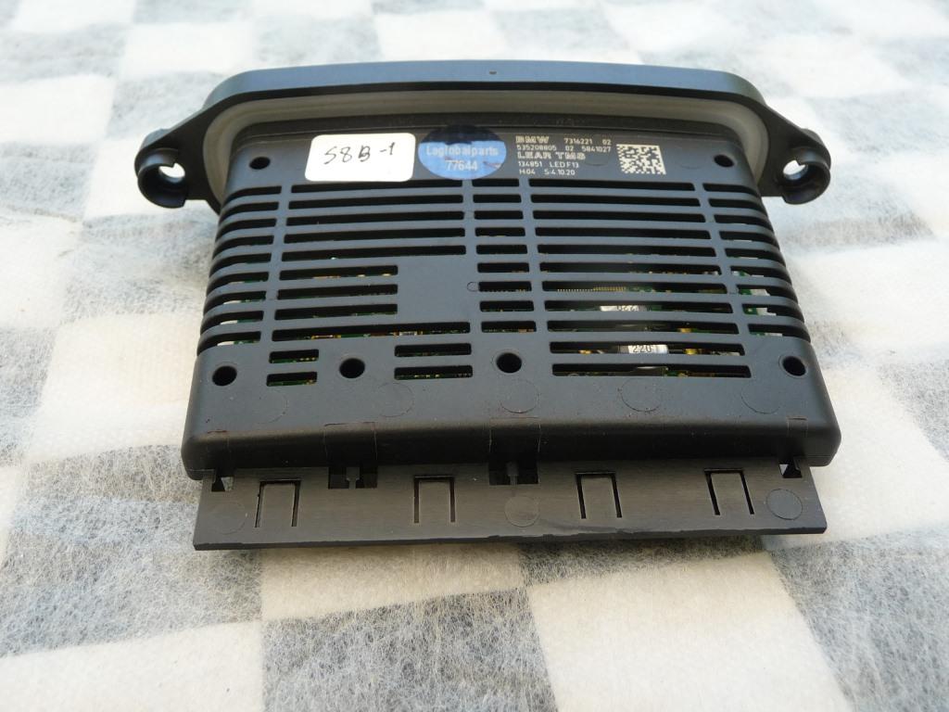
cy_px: 356
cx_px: 474
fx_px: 932
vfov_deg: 41.8
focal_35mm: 34
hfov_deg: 54.0
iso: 100
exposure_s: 1/80
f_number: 3.3
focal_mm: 4.7
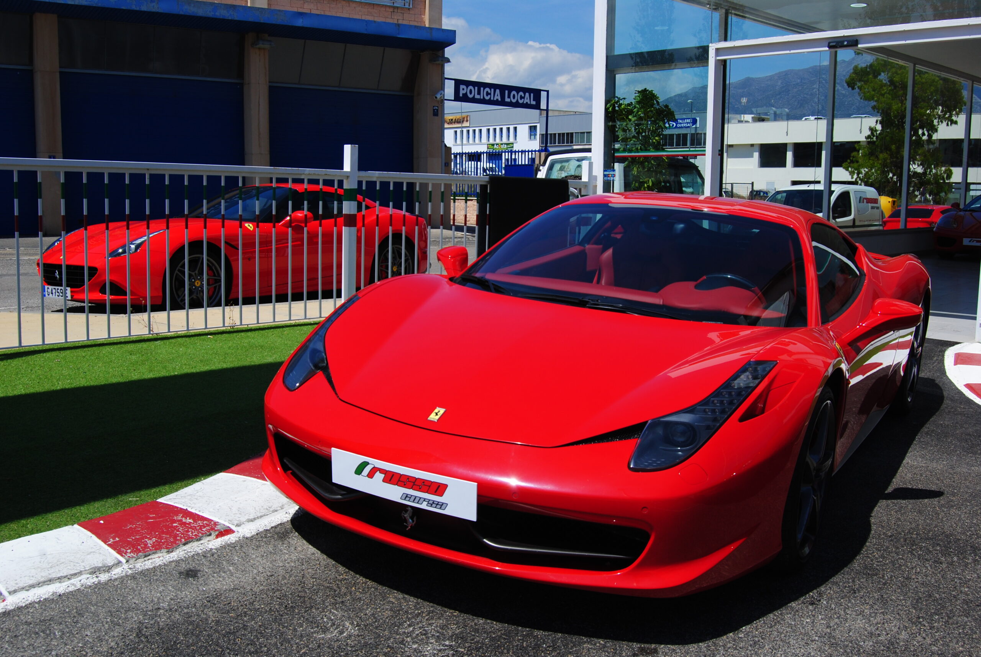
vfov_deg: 38.5
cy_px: 328
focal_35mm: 34
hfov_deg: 55.0
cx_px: 490
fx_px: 941
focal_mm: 23
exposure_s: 1/320
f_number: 10
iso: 100
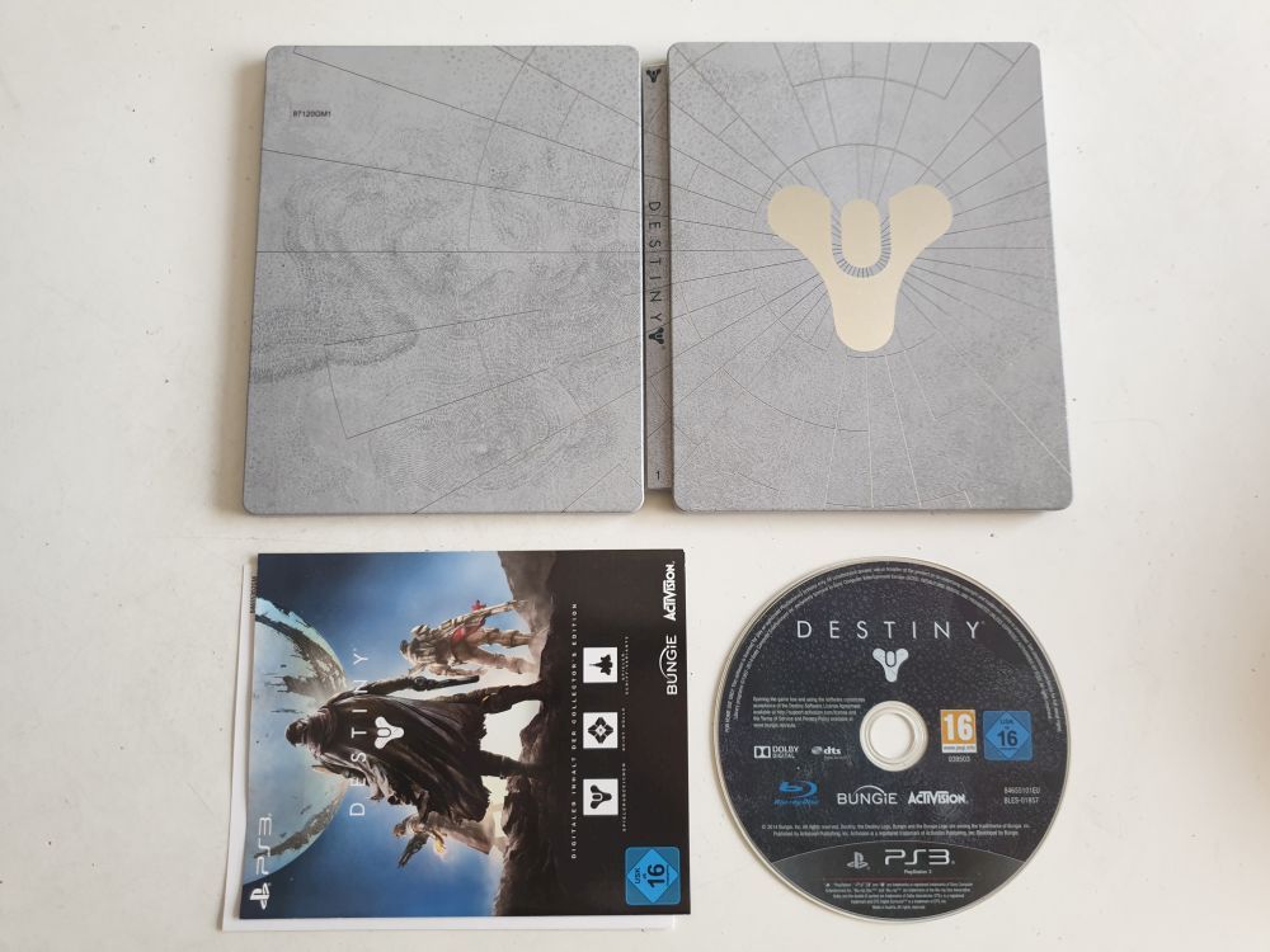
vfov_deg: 53.1
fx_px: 954
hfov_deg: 67.3
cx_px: 635
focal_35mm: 26
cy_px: 476
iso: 80
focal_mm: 4.3
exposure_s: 1/50
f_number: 1.5
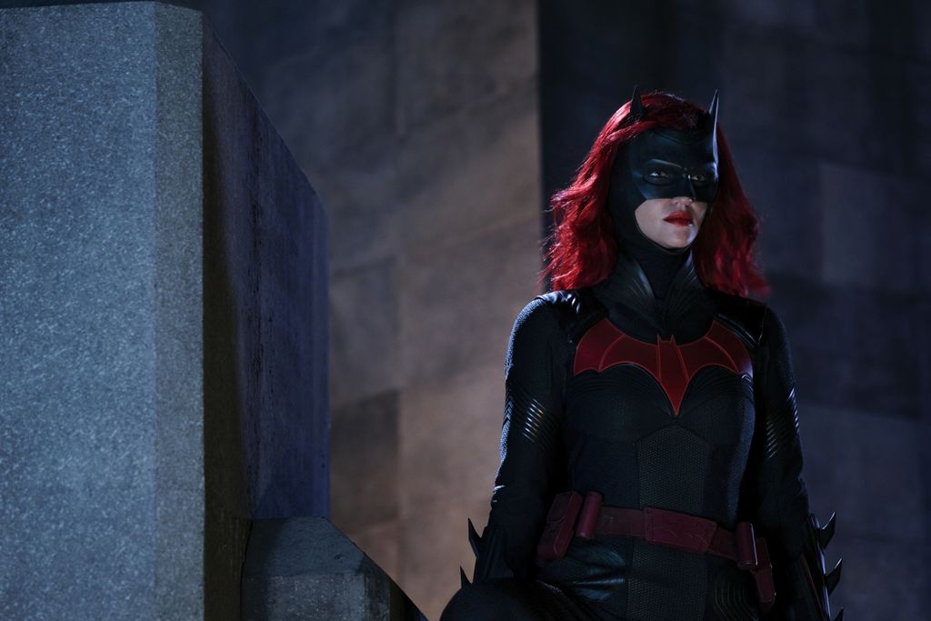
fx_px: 3492
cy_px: 310
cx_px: 466
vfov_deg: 10.2
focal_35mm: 135
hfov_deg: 15.2
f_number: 2
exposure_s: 1/60
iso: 640
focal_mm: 90
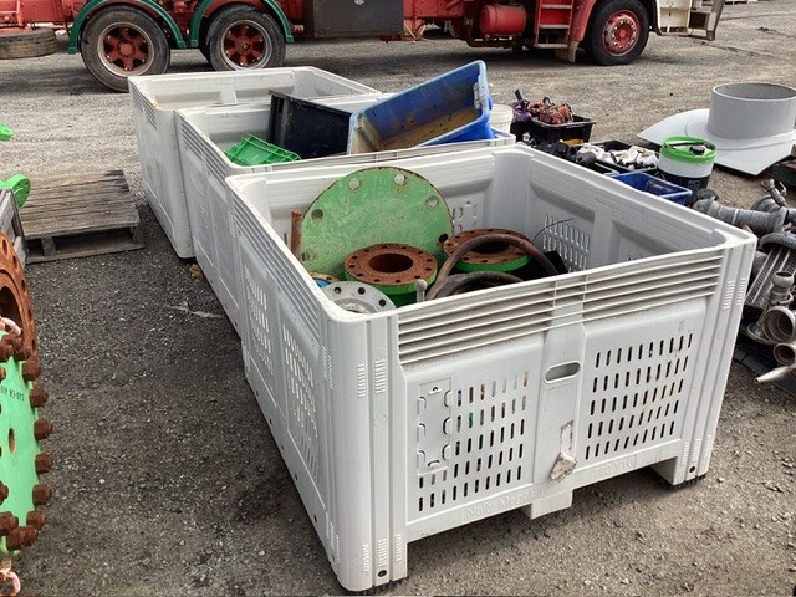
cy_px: 298
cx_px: 398
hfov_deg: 58.4
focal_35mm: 31
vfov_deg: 45.4
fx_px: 713
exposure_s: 1/1072
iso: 25
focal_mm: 3.3
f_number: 2.4
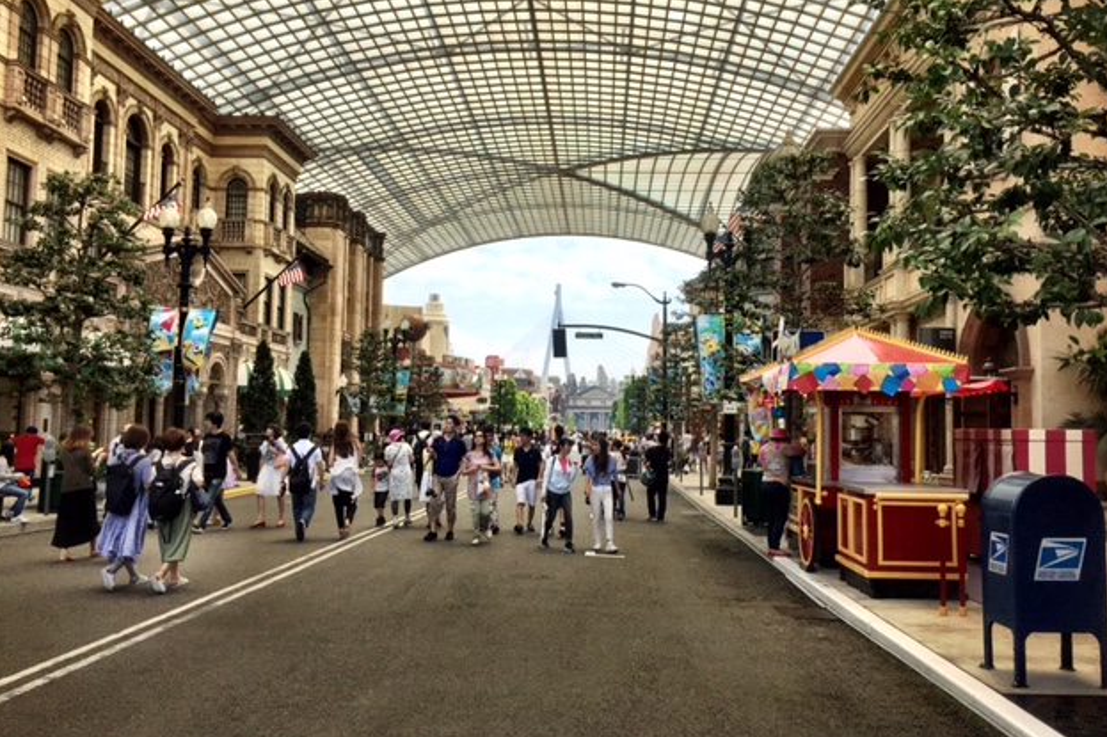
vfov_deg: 42.3
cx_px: 558
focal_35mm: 31
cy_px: 385
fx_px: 953
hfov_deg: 60.3
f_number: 2.2
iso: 32
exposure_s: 1/1647
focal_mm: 4.15
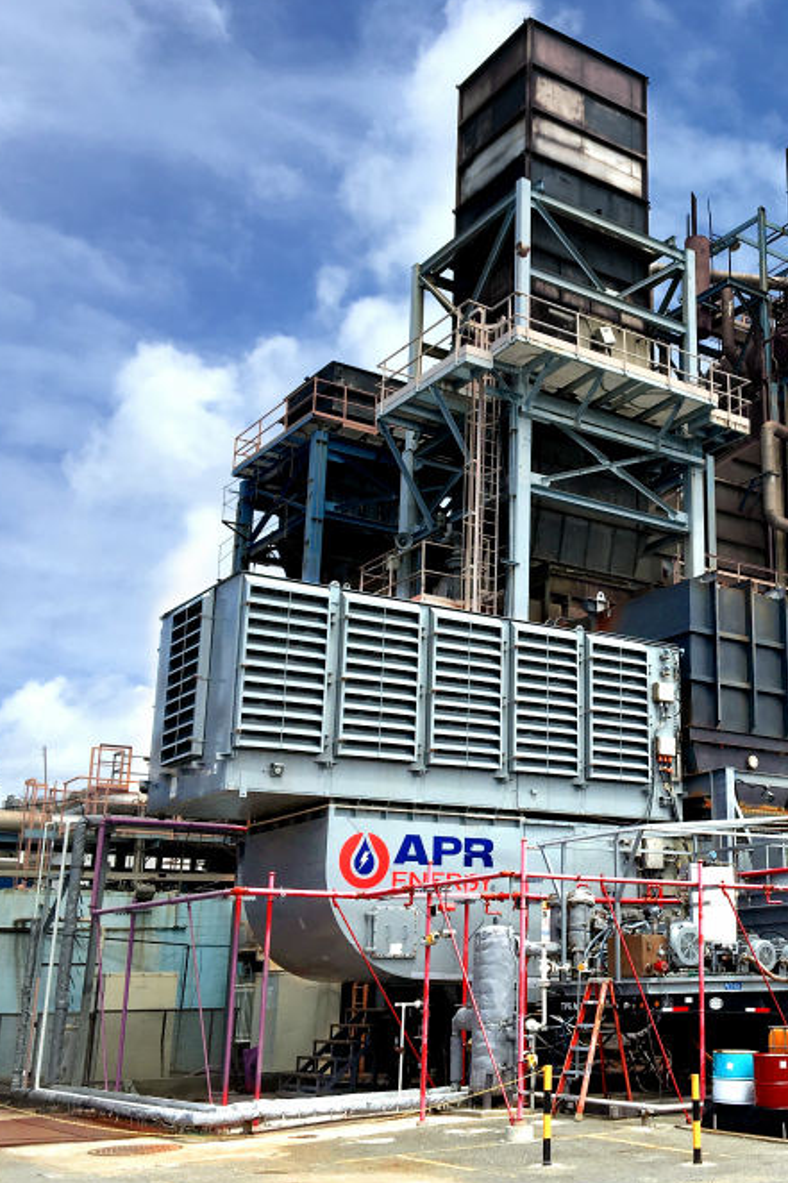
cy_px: 594
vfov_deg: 47.4
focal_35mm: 41
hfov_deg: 31.5
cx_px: 663
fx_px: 1347
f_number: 2.2
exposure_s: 1/1972
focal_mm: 4.15
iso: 25
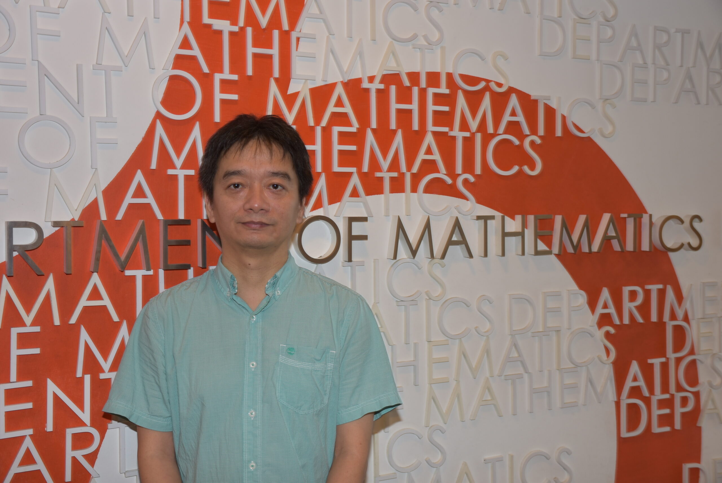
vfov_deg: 29.9
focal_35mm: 45
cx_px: 361
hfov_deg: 43.6
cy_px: 242
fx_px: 903
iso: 100
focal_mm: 30
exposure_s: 1/30
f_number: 4
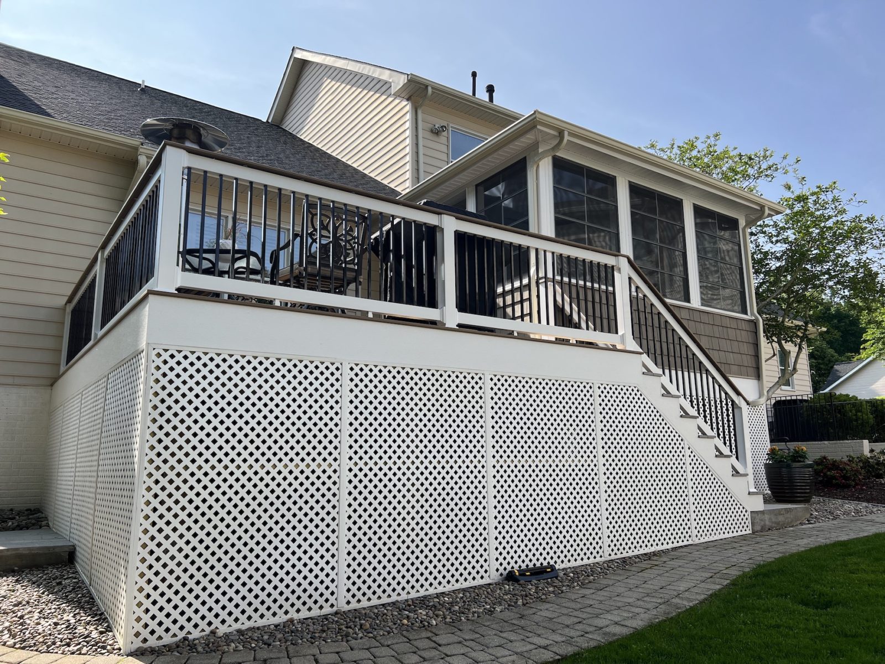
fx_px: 665
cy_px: 332
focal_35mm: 26
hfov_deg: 67.3
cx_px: 442
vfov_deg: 53.1
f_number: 1.5
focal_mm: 5.7
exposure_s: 1/2008
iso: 50
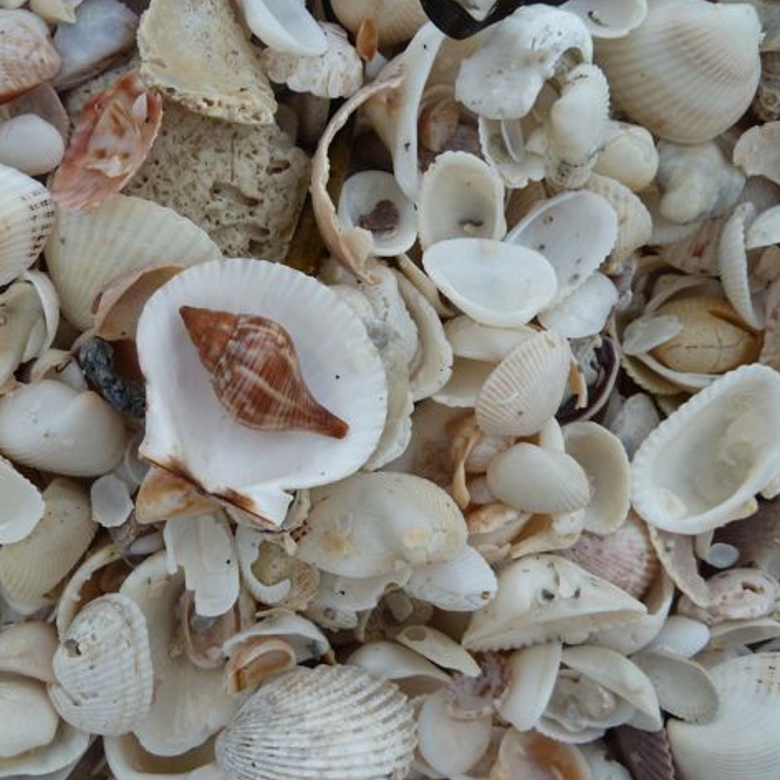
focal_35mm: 30
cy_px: 388
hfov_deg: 53.3
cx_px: 278
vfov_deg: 54.0
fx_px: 765
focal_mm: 4.1
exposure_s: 1/250
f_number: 4
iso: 100
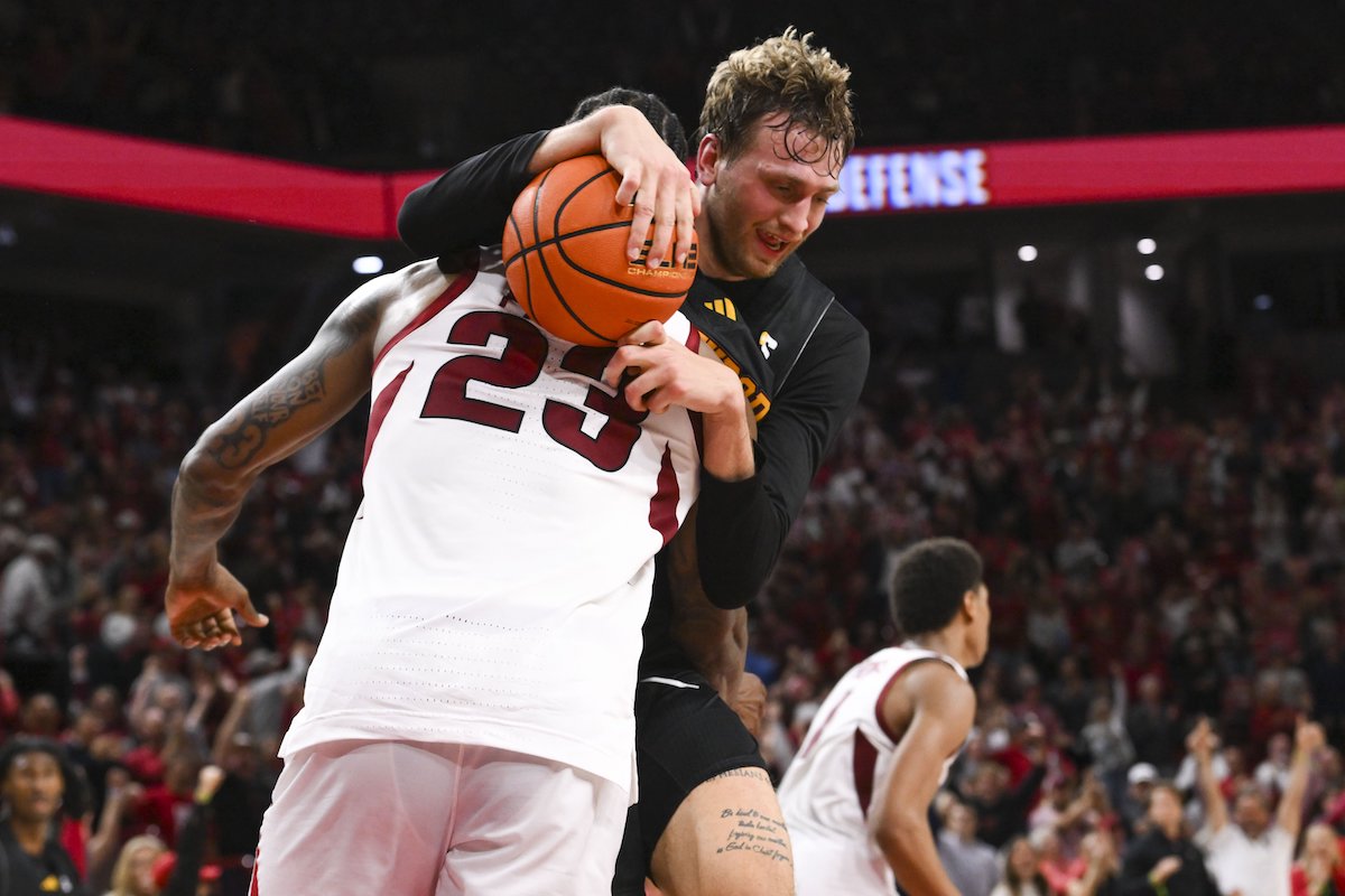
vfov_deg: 15.2
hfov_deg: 22.6
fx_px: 3362
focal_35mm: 90
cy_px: 448
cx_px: 672
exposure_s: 1/1250
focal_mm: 90
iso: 3200
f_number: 3.5
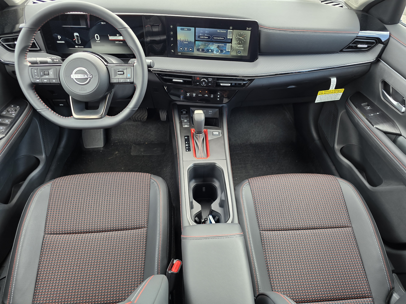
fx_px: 270
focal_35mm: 23
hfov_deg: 73.9
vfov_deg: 58.9
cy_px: 152
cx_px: 203
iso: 32
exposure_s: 1/50.2
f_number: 1.7
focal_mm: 6.3
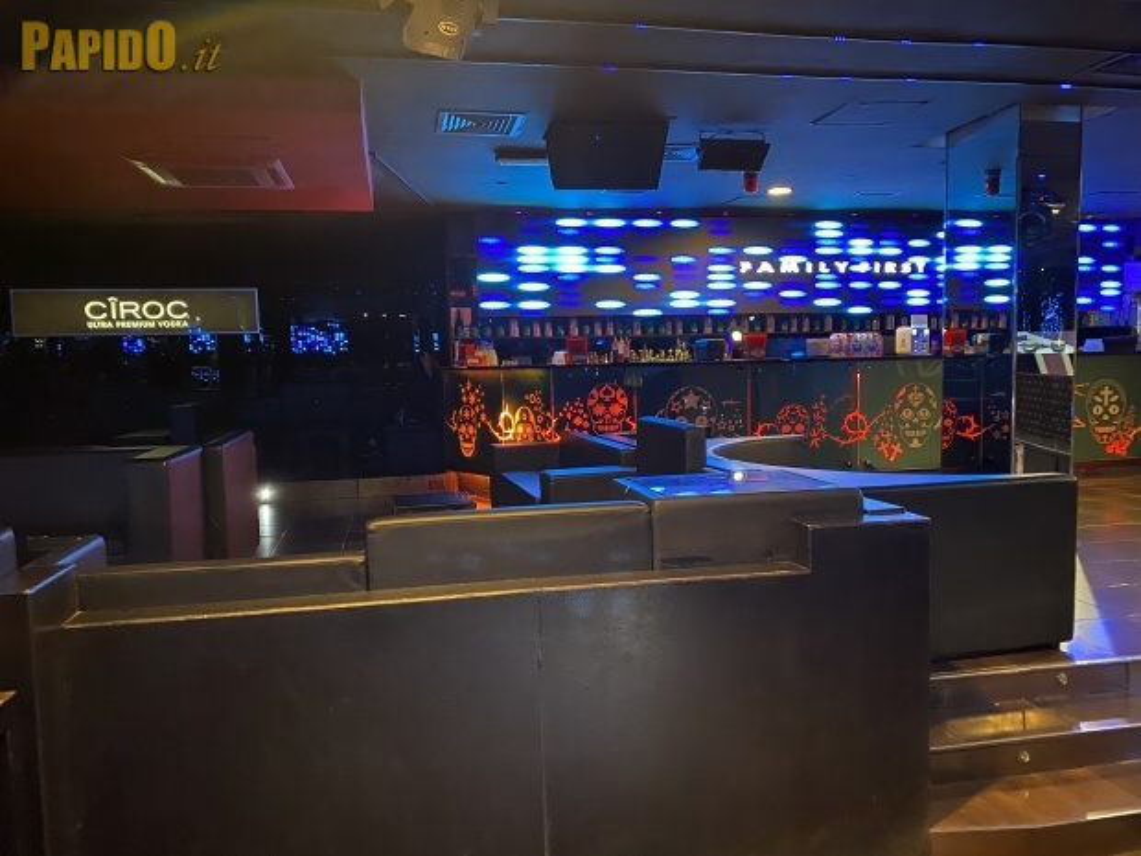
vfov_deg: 53.1
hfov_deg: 67.3
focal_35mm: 26
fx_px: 857
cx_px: 570
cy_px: 428
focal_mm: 4.25
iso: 800
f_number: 1.8
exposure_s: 1/8
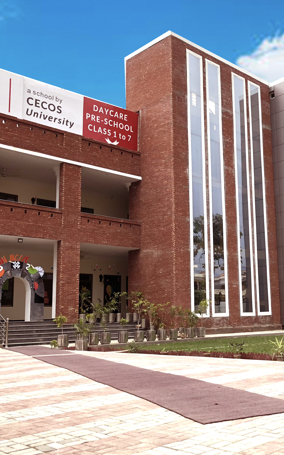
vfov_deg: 49.3
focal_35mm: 40
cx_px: 219
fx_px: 495
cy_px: 230
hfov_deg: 31.3
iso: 20
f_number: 1.8
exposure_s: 1/147
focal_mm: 4
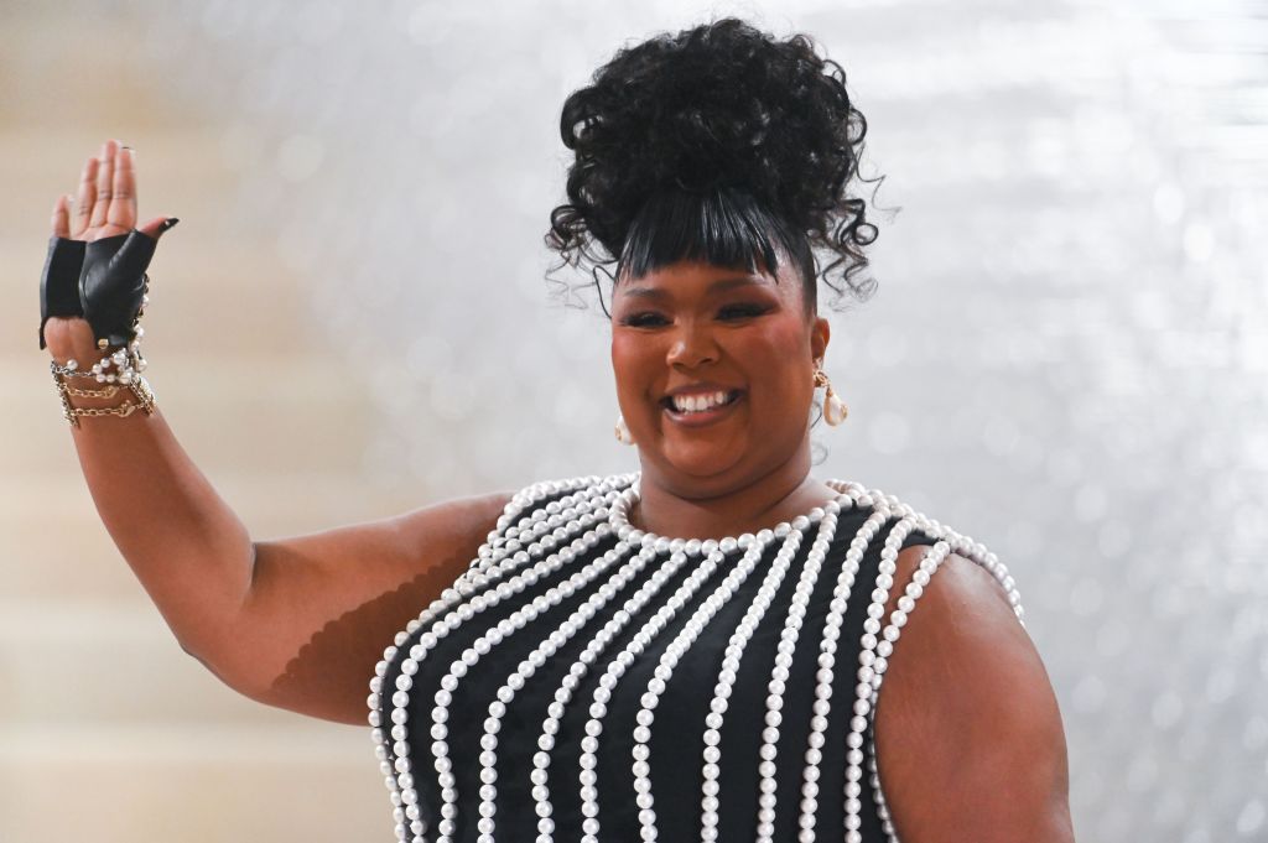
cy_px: 422
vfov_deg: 2.0
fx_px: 24635
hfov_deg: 2.9
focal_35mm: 700
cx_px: 634
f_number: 5.6
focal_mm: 700
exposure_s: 1/500
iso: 6400
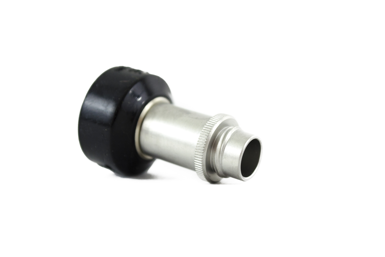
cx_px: 206
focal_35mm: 82
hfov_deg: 24.8
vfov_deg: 16.7
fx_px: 877
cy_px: 118
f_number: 7.1
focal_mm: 50
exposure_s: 1/30
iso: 400
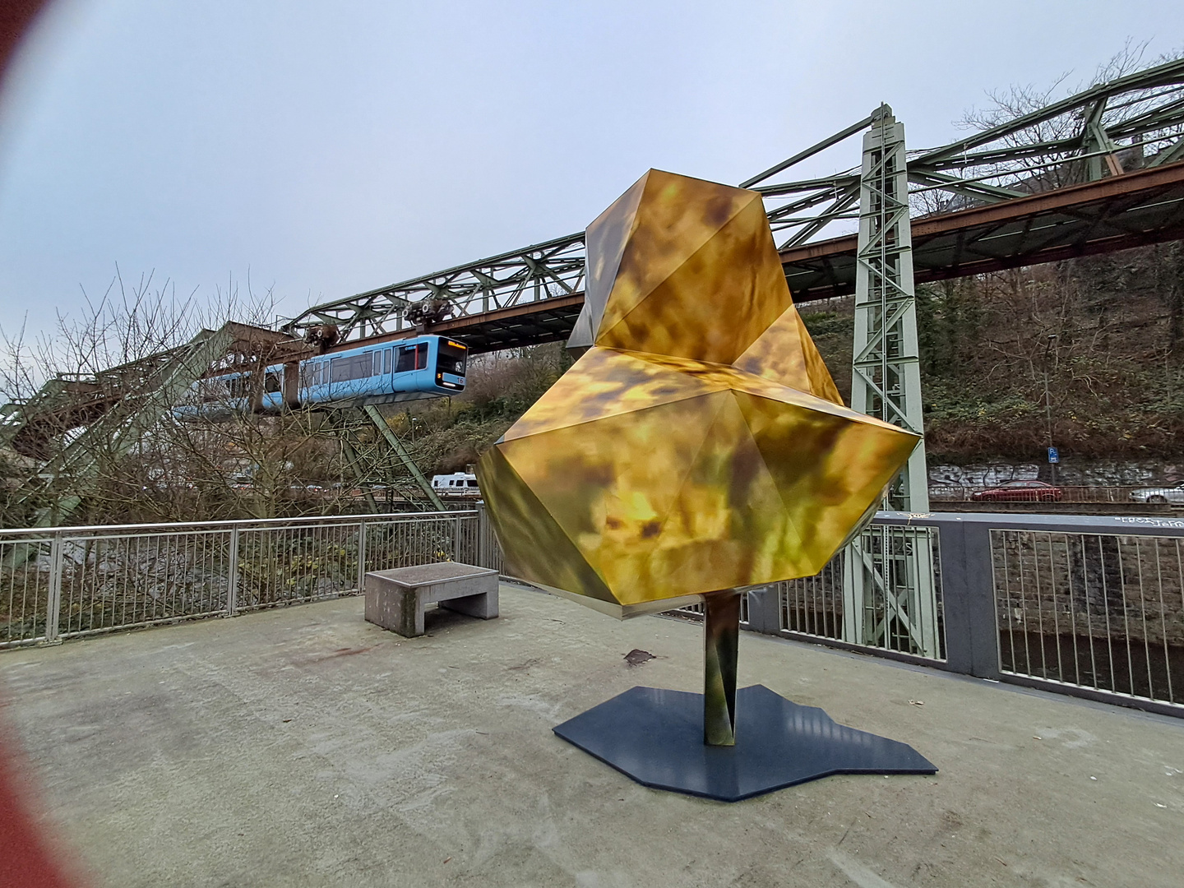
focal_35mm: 16
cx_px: 592
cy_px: 444
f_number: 2.2
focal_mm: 1.64
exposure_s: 1/381
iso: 40
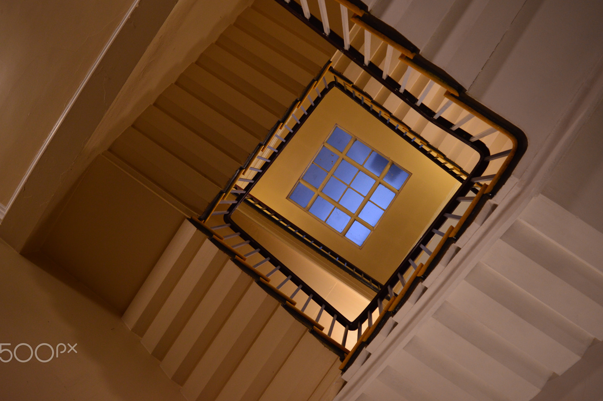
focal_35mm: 30
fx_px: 502
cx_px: 308
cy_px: 185
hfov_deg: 62.0
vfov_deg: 43.5
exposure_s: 1/25
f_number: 3.5
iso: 400
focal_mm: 18
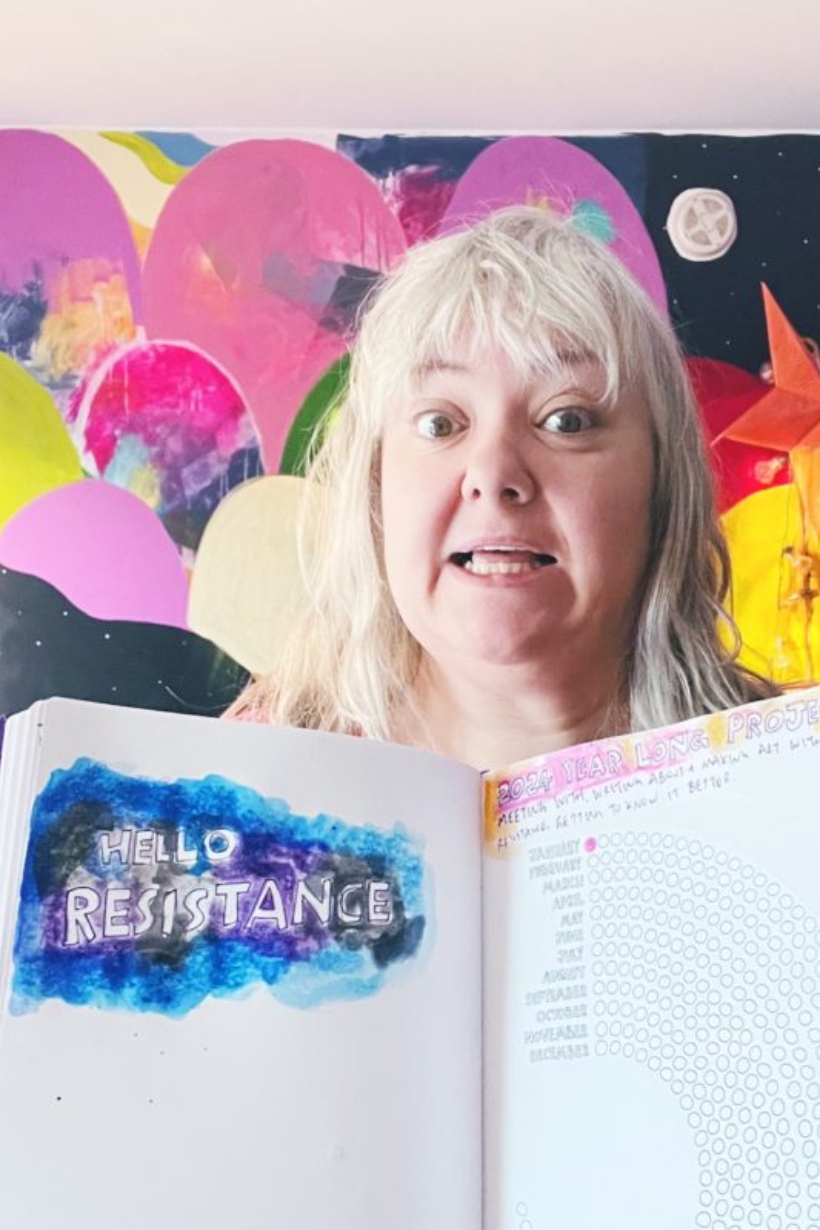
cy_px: 748
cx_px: 492
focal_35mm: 40
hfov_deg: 33.3
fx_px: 1366
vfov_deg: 48.1
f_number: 2.2
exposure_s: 1/55
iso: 400
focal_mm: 2.71
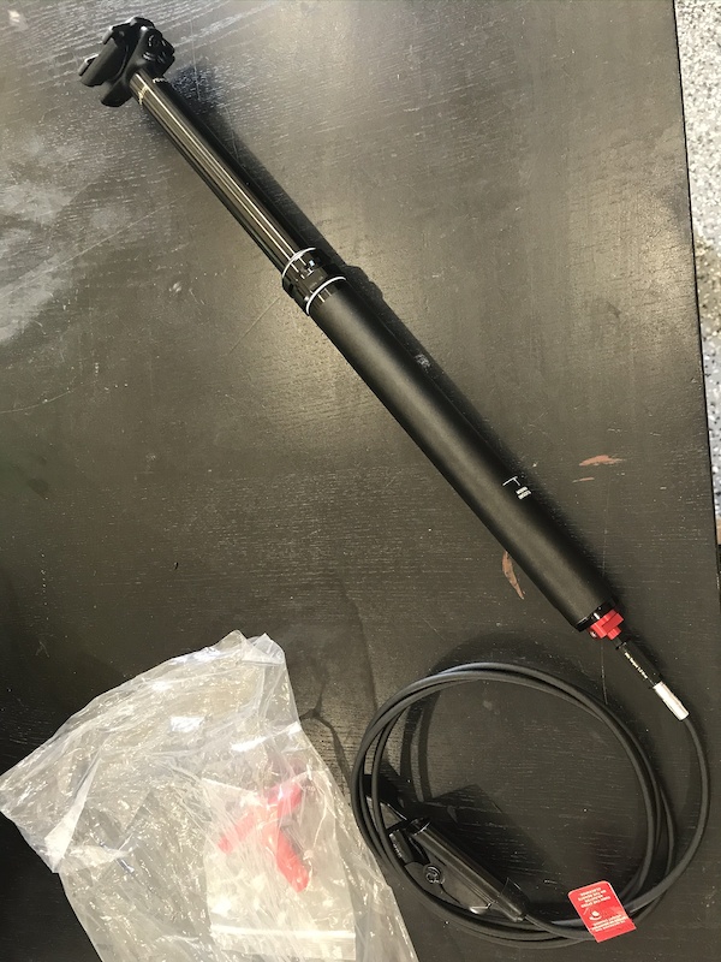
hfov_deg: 49.7
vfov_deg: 63.4
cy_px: 481
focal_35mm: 28
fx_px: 778
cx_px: 360
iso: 40
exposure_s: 1/17
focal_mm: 3.99
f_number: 1.8
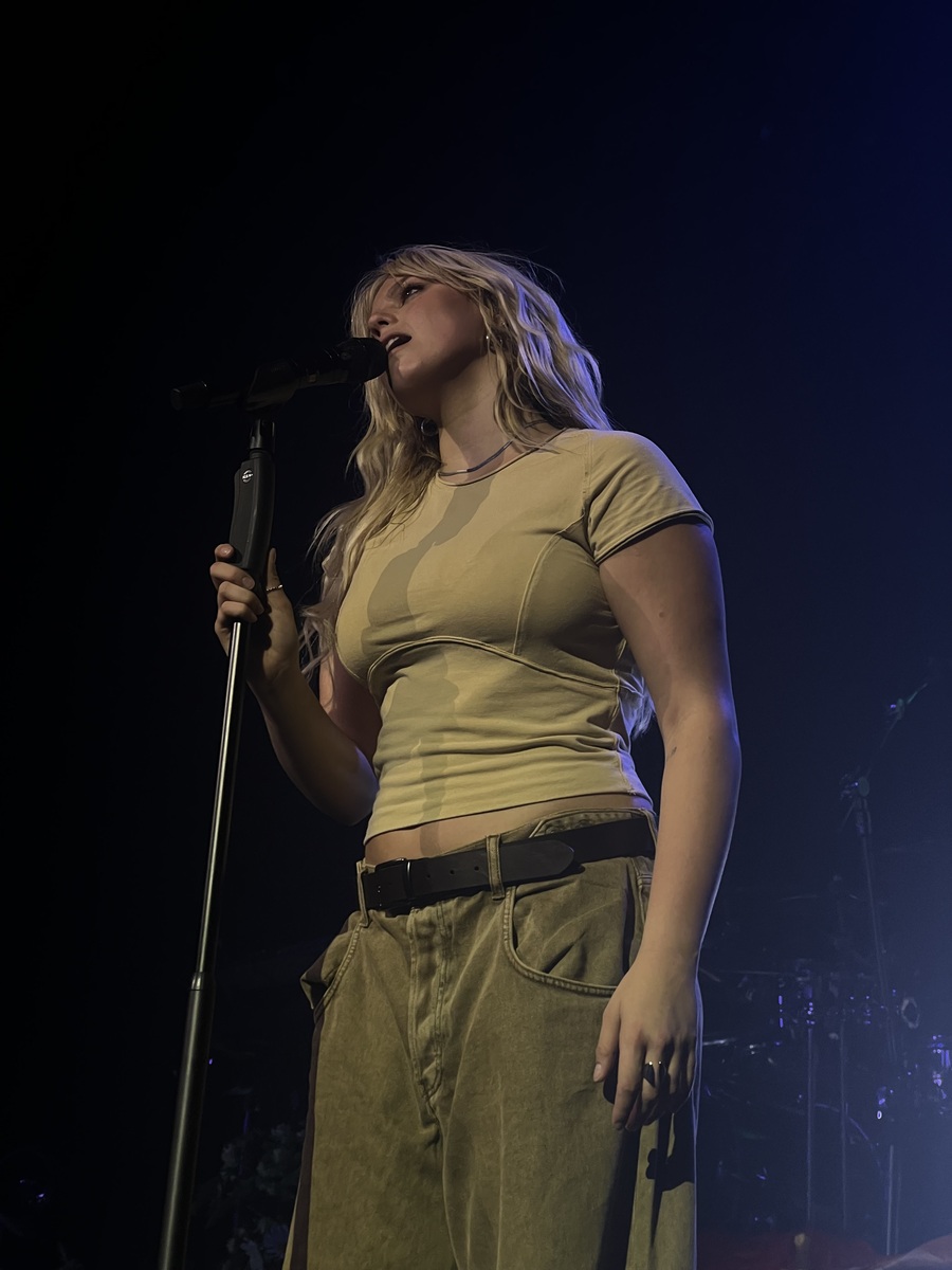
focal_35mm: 77
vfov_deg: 25.3
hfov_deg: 19.1
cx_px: 476
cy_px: 635
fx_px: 2824
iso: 80
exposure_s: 1/120
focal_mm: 9
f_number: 2.8
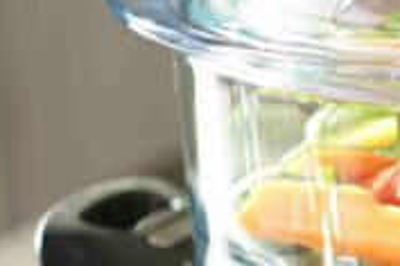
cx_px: 1006
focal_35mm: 319
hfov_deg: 6.1
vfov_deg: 4.3
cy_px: 242
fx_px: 3544
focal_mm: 55
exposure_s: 1/400
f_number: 2.2
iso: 100
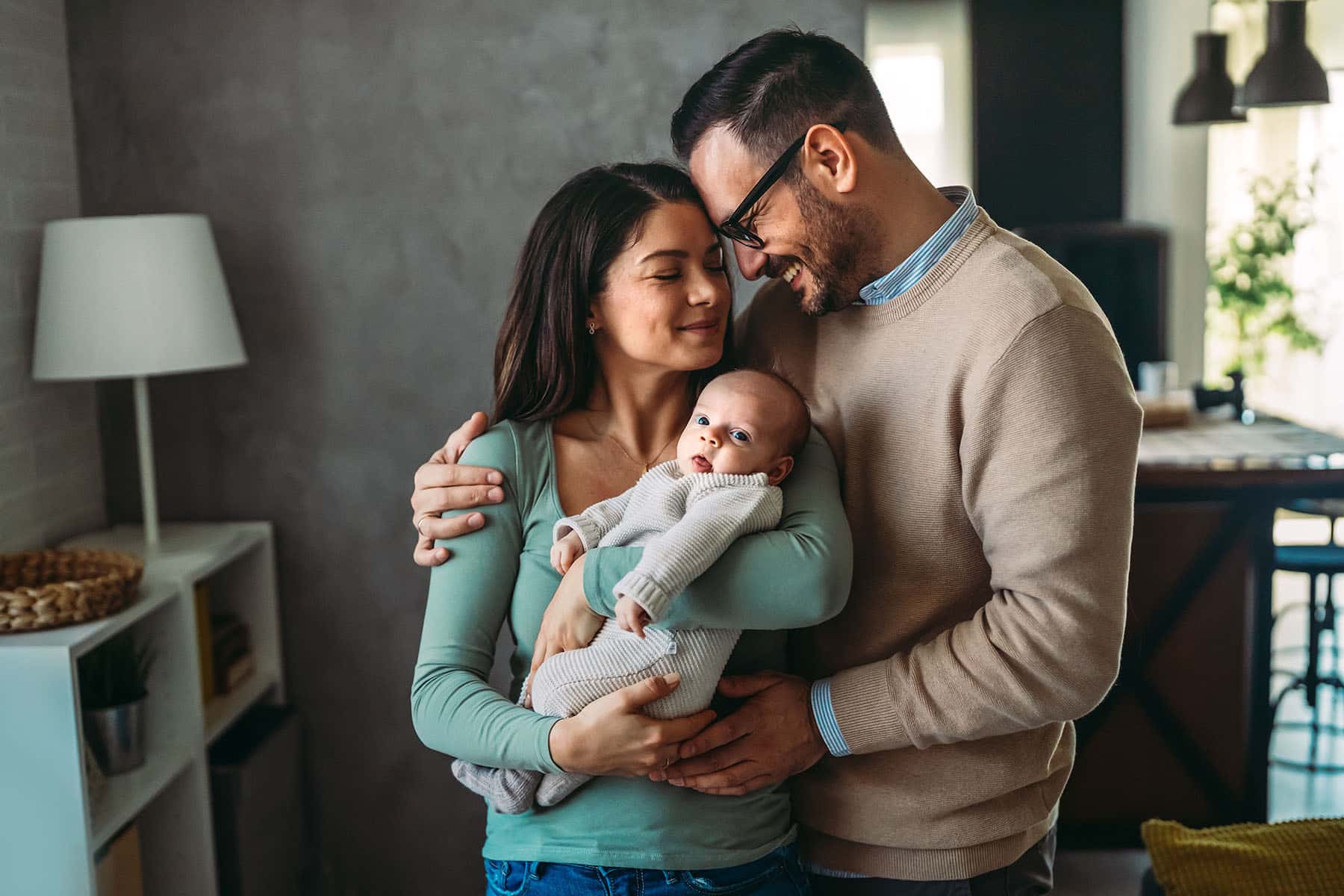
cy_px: 448
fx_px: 1493
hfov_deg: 48.5
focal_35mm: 40
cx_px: 672
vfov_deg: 33.4
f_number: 1.8
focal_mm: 40
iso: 3200
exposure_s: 1/2500
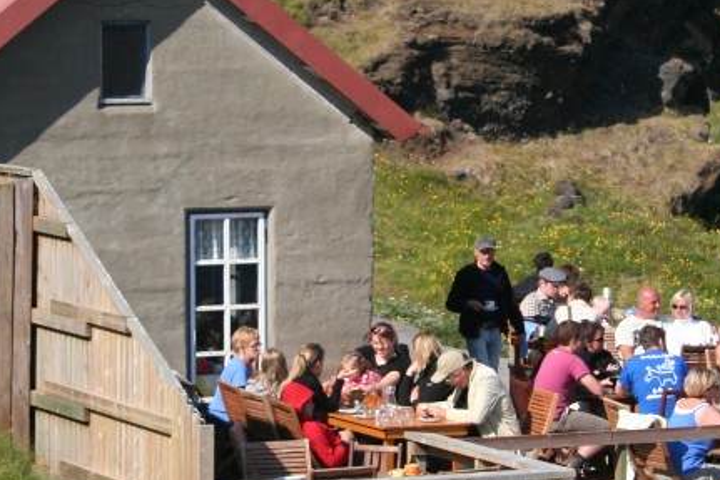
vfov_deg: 7.0
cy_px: 234
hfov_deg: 10.6
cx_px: 381
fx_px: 3898
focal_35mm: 195
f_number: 5.6
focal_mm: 44
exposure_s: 1/500
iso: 400
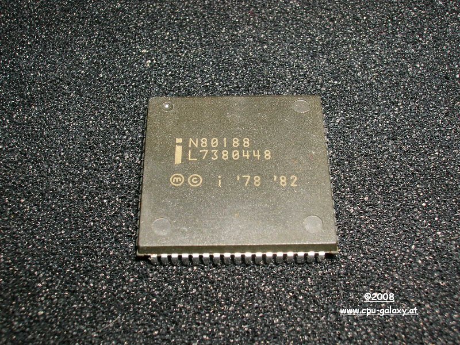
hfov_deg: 41.2
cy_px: 172
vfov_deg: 31.5
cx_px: 230
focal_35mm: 46
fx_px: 611
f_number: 5.4
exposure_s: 1/60.1
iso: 50
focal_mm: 7.7
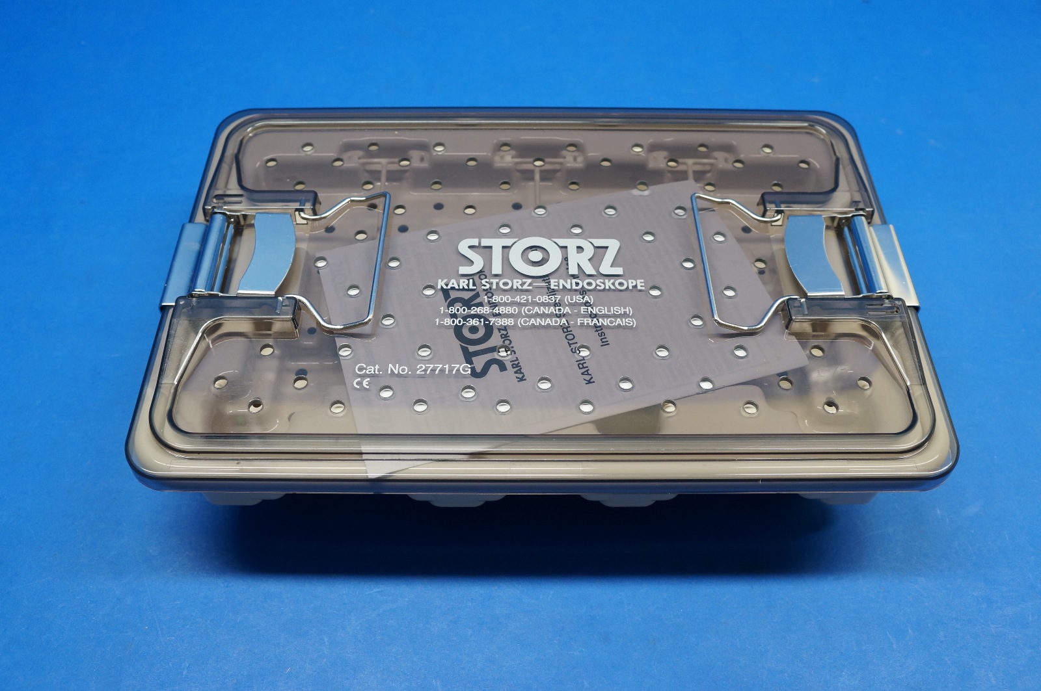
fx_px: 910
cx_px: 520
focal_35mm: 32
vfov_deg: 41.6
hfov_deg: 59.5
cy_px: 346
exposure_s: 1/80
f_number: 4.5
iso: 400
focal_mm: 21
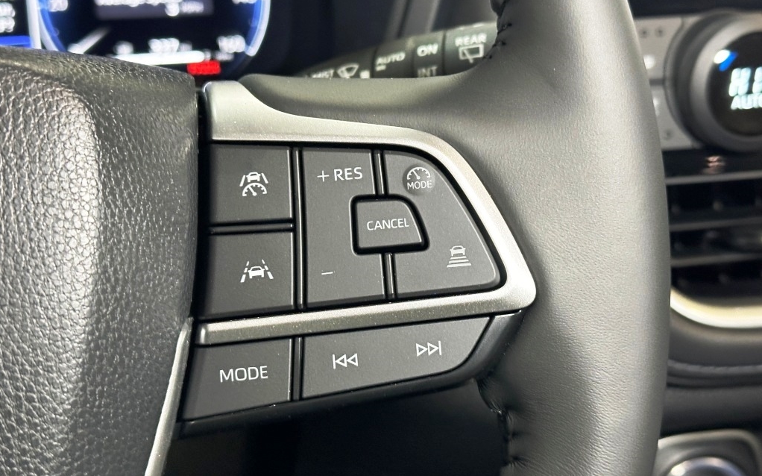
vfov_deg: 25.3
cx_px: 381
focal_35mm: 51
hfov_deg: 39.6
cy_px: 222
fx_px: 1059
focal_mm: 6.86
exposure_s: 1/40
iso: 500
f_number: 1.78
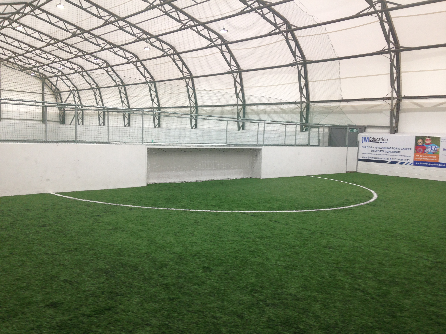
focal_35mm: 33
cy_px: 167
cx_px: 223
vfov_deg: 42.9
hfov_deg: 55.4
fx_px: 425
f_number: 2.4
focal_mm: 4.12
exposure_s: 1/20
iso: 64
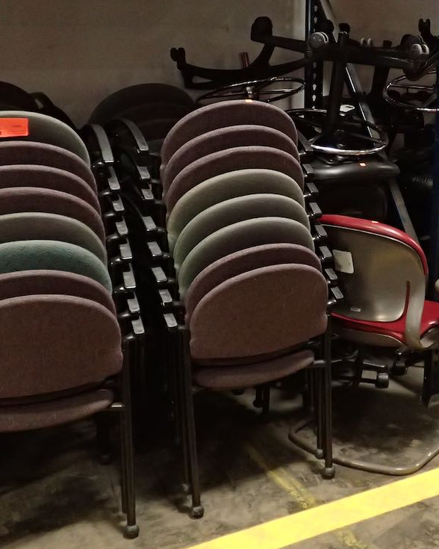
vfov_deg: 36.7
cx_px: 340
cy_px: 272
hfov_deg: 29.1
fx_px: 828
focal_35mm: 51
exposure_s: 1/25
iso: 800
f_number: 2.3
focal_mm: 5.5
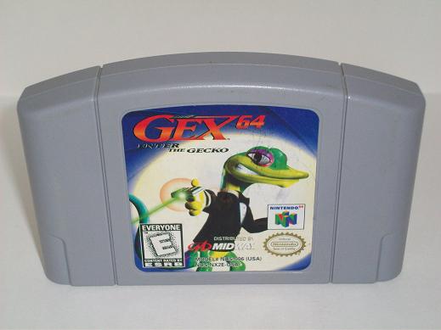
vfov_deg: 19.1
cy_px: 165
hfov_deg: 25.3
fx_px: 981
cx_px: 220
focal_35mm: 77
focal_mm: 12.8
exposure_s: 1/71.5
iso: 160
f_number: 4.2
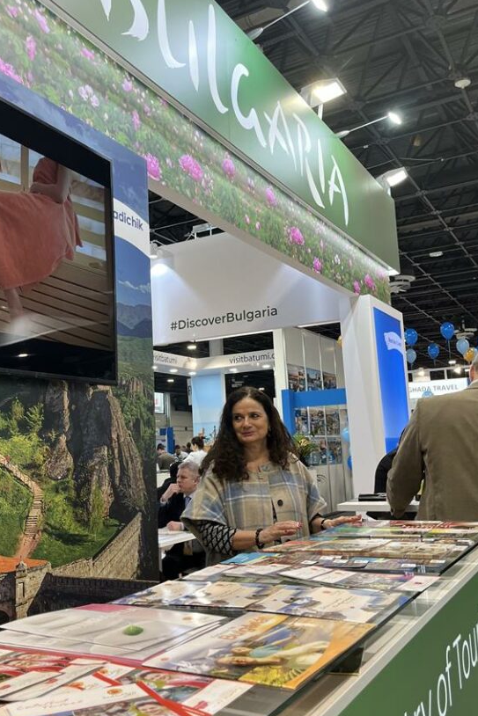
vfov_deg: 55.8
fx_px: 677
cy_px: 343
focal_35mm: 34
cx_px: 193
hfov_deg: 38.7
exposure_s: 1/100
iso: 100
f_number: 1.6
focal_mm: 5.1
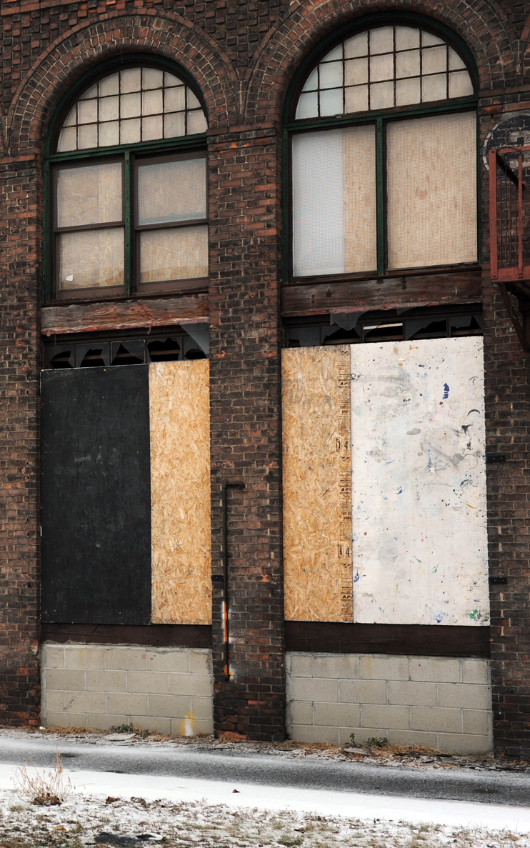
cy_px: 426
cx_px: -79
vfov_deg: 30.2
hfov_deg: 18.3
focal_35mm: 68
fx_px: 1571
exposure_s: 1/125
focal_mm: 44
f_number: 5.6
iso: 400
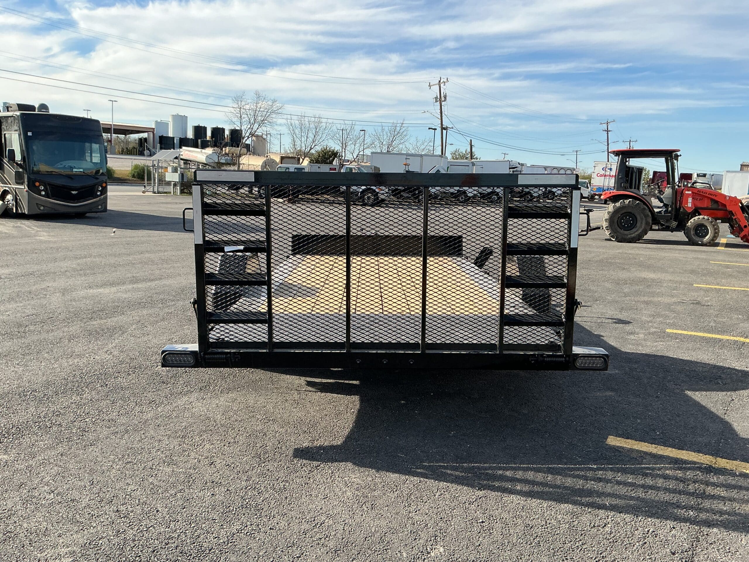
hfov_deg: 61.7
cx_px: 374
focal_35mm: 29
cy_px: 281
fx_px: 627
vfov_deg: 48.2
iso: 25
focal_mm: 3
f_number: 1.8
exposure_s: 1/1221
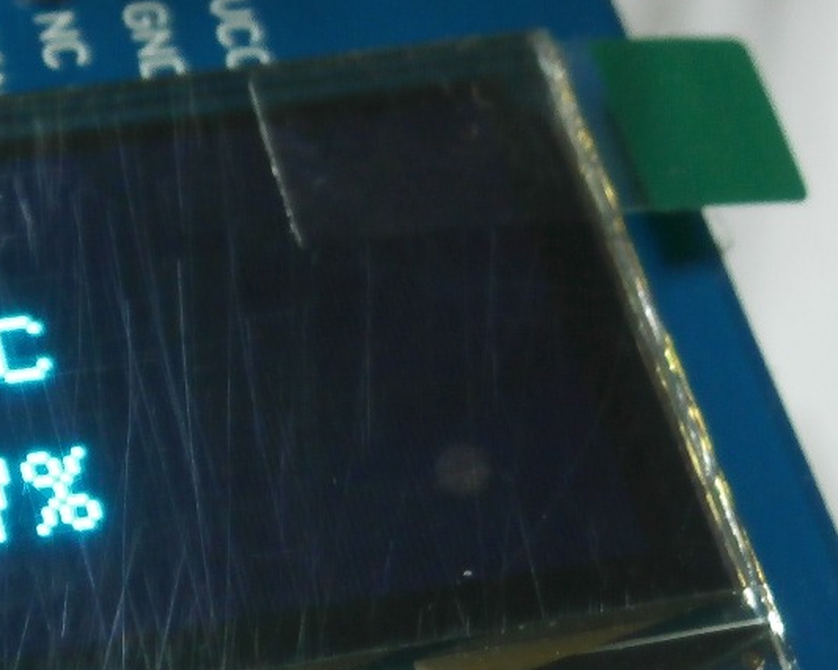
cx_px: -16
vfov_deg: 12.3
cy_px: 620
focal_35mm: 124
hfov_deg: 15.2
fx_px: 3074
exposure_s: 1/3
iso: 200
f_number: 3.4
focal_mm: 8.3
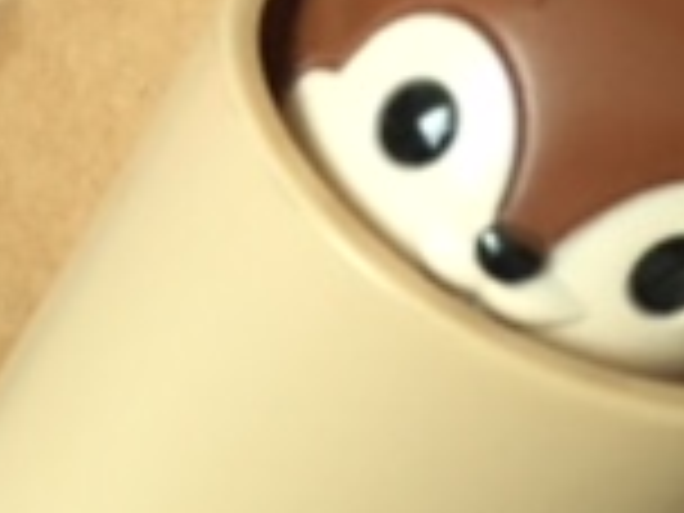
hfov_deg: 14.6
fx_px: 2411
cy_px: 684
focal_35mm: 122
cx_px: -468
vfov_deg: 11.8
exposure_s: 1/15
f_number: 2.2
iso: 125
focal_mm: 4.15
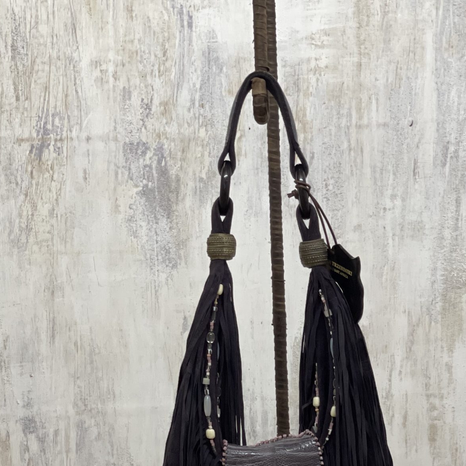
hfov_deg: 14.0
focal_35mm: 124
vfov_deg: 13.9
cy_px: 472
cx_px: 298
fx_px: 1889
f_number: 2.2
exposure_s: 1/33
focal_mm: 7.5
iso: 160
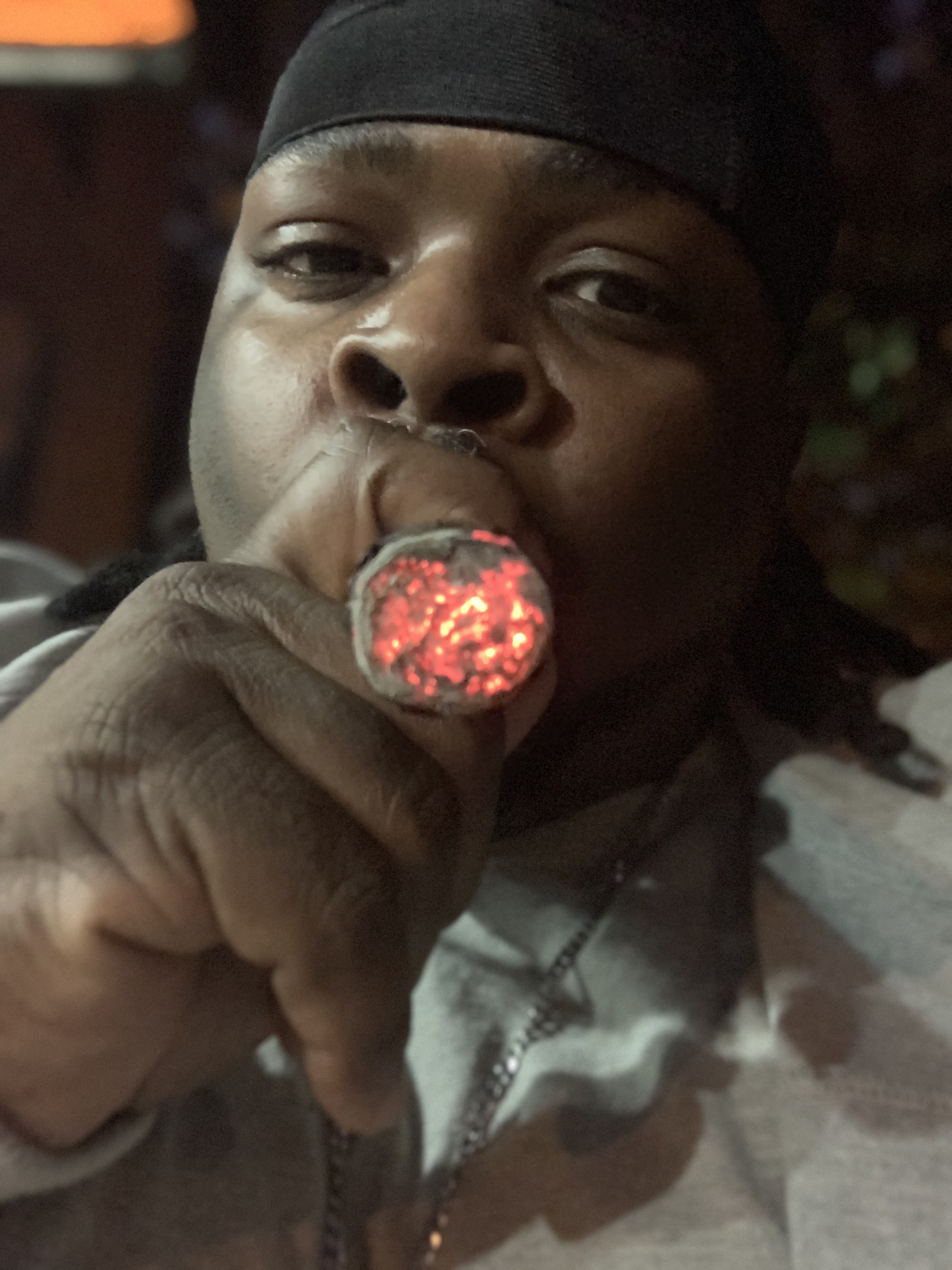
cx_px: 476
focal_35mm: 32
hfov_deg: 44.2
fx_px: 1173
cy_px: 635
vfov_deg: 56.8
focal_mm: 2.87
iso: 1600
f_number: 2.2
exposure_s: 1/15
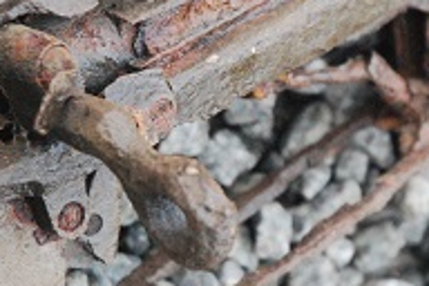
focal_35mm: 305
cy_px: 106
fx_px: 3629
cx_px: 257
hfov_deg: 6.8
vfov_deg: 4.5
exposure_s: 1/250
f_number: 5
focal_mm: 65
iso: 1600
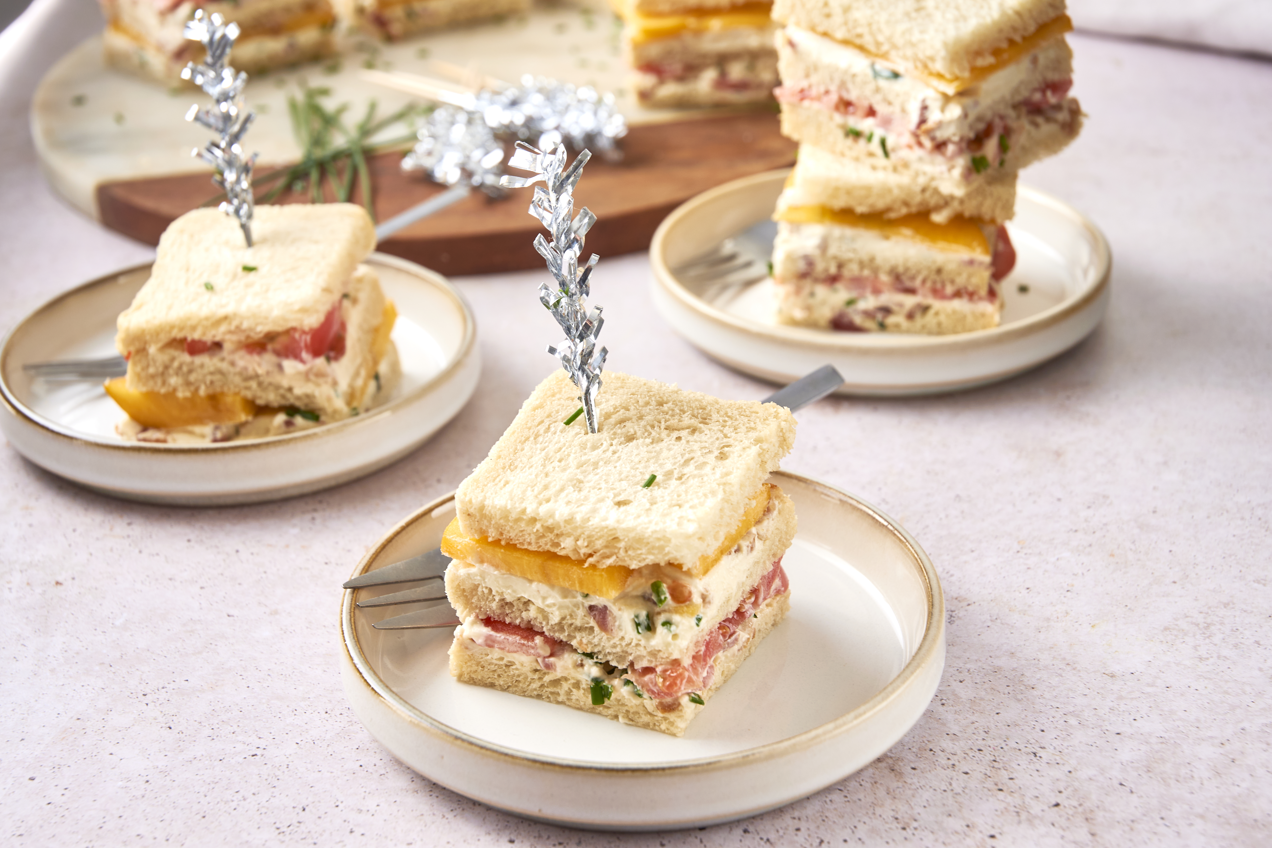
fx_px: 2438
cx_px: 636
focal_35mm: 69
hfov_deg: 29.2
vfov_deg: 19.7
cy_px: 424
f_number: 8
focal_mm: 46
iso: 100
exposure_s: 1/100
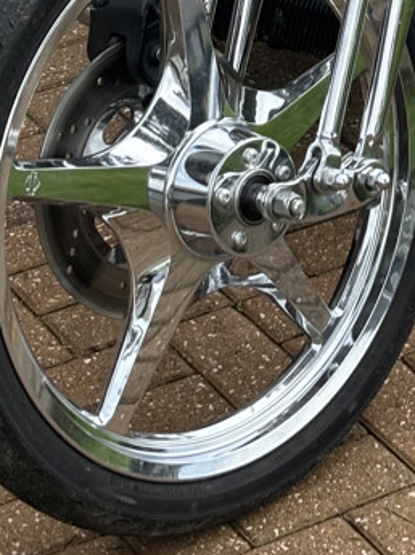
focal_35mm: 161
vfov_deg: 11.8
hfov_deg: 9.2
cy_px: -224
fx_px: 2578
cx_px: 397
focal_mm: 5.96
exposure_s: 1/318
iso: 32
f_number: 1.6
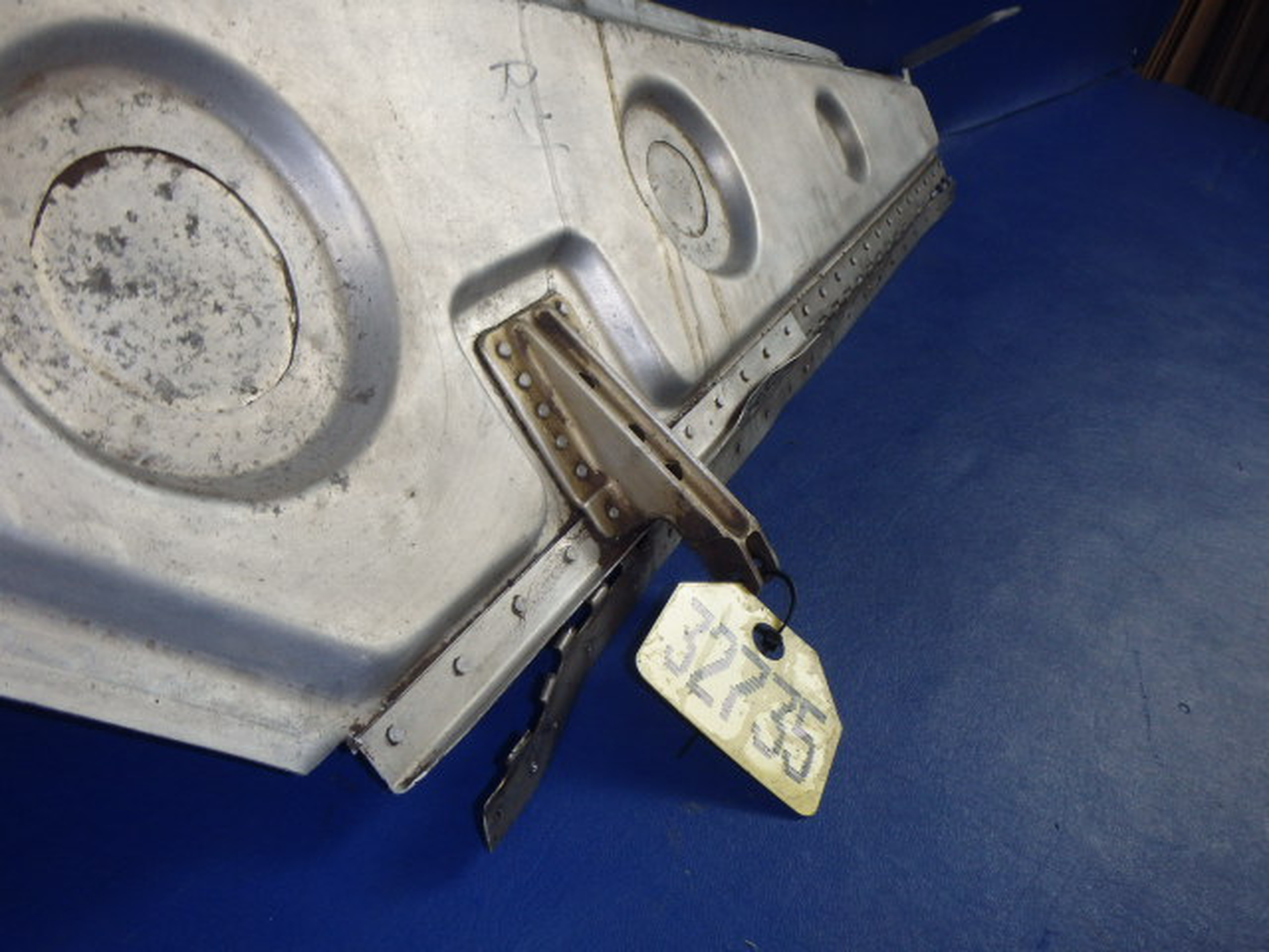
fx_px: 1026
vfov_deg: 49.7
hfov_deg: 63.4
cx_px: 634
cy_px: 476
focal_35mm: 28
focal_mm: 5
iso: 200
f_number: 3.9
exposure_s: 1/60
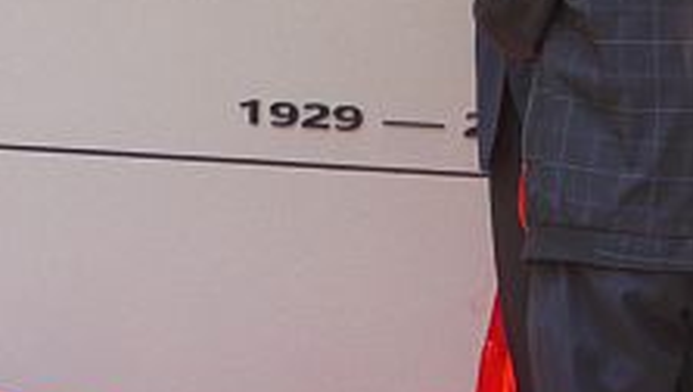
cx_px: -3
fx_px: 3624
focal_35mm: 197
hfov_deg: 10.8
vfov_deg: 6.0
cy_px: -370
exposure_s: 1/125
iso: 200
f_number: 2.8
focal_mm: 35
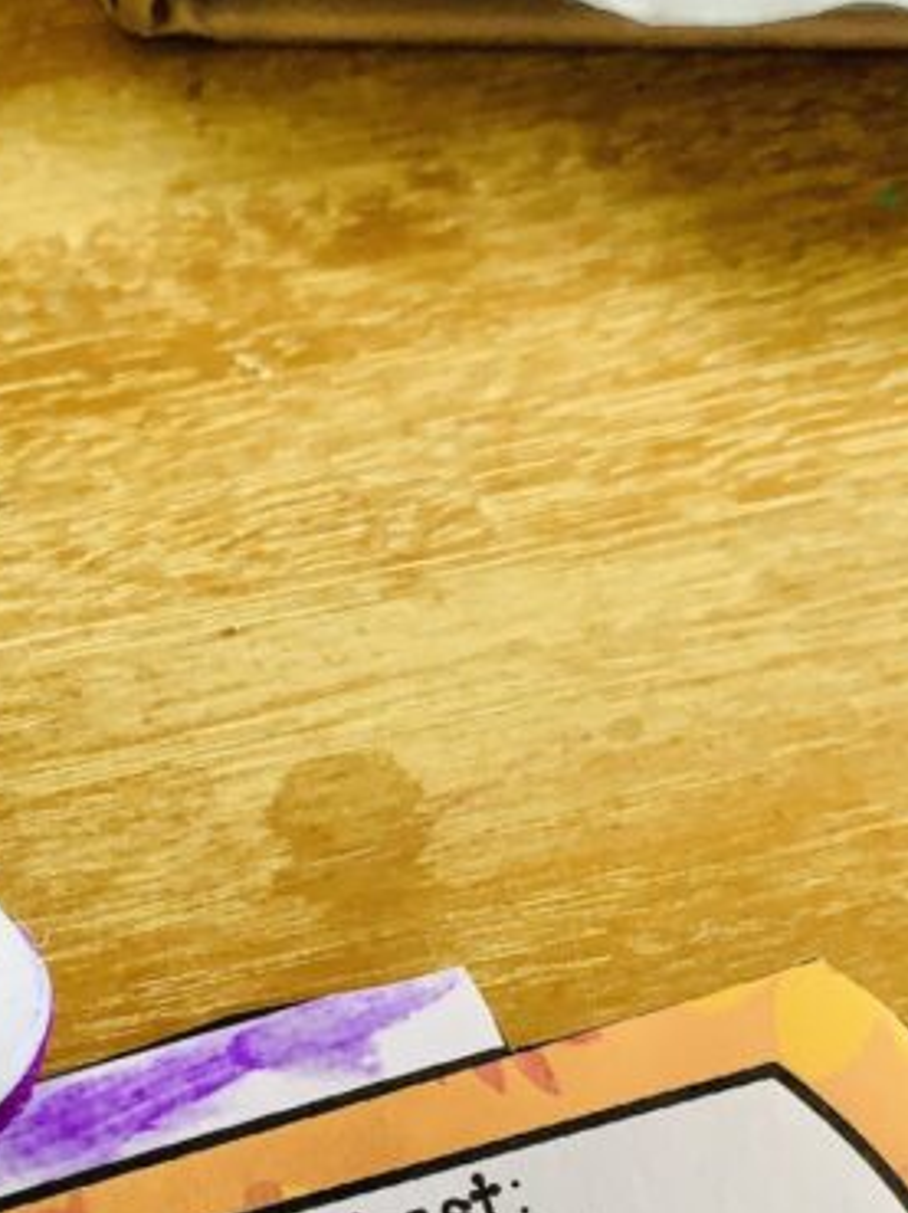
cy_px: 1020
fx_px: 2521
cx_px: 370
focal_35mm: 72
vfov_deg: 26.4
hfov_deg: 20.4
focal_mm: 4.25
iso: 100
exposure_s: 1/76
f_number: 1.8
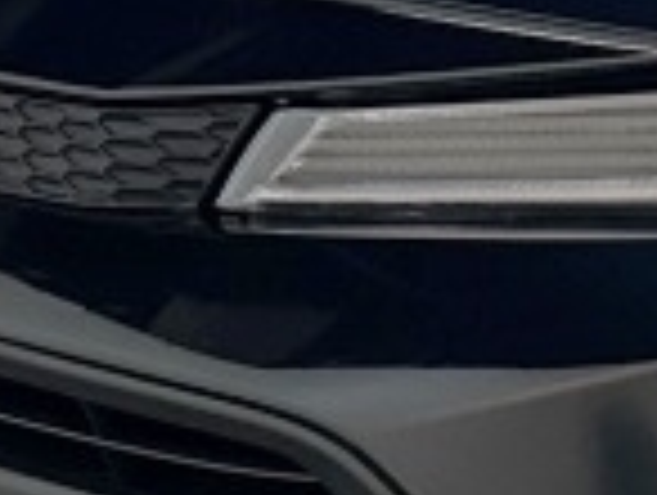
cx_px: 1238
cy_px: 108
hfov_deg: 10.9
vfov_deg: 8.8
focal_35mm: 168
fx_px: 3194
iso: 400
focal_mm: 6.86
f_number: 1.78
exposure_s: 1/60
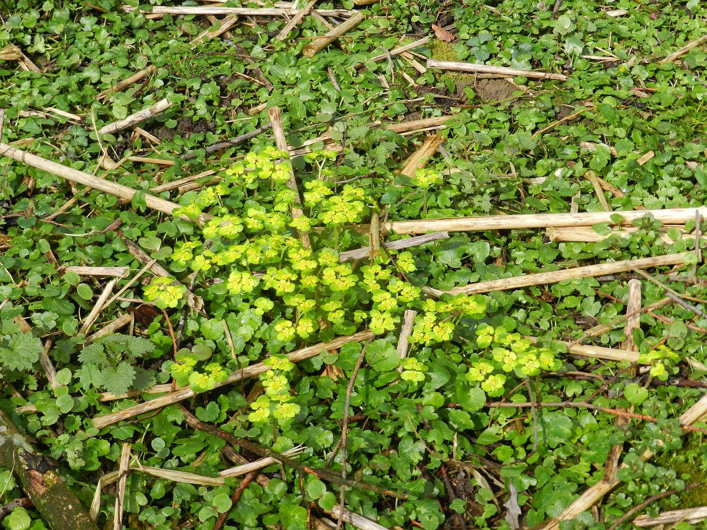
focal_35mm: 84
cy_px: 265
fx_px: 1716
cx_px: 354
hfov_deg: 23.3
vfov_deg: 17.6
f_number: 4.4
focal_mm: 14.9
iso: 160
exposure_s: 1/400
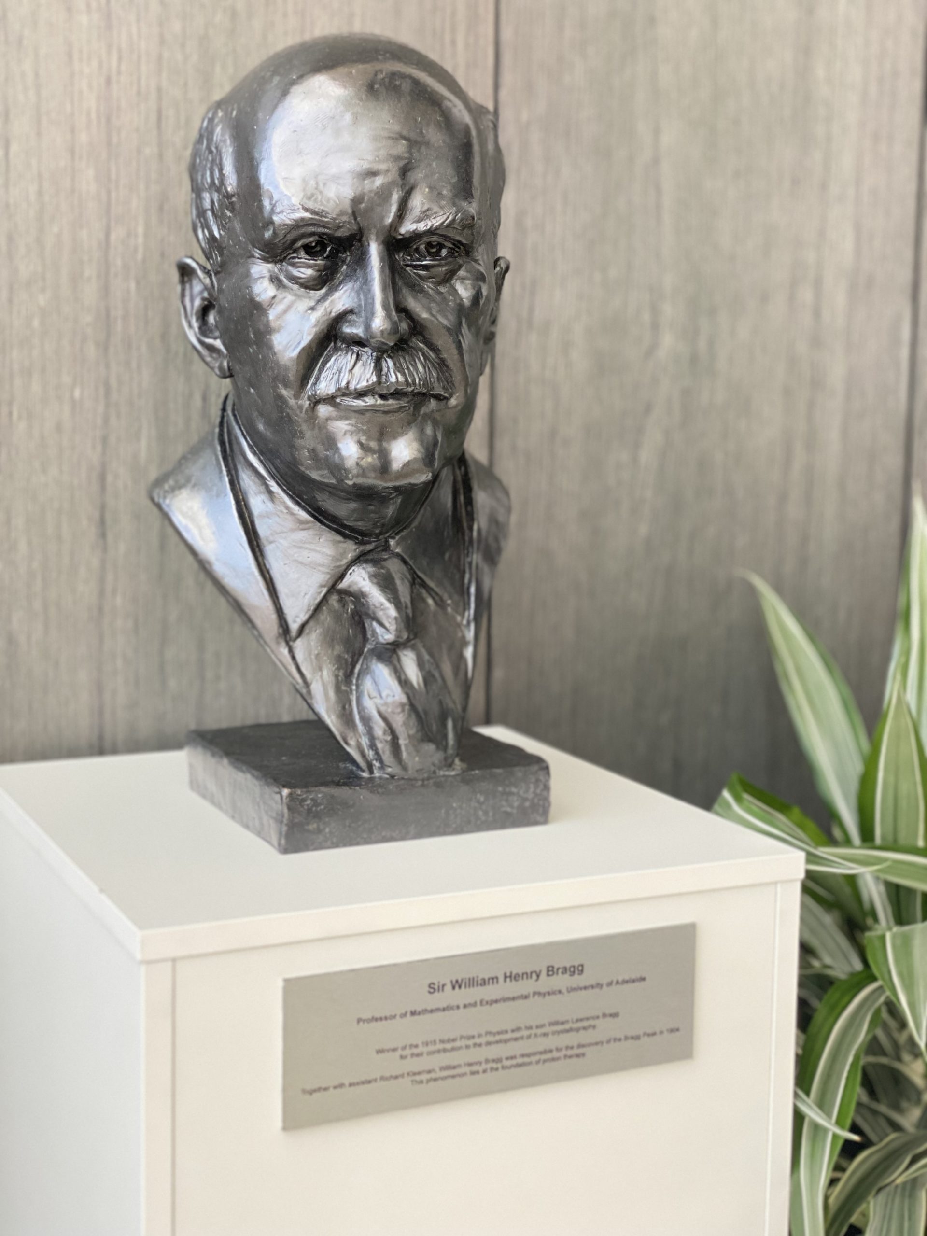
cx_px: 464
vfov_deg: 36.8
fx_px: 1857
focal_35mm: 52
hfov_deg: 28.0
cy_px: 618
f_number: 2
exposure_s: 1/86
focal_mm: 6
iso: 250
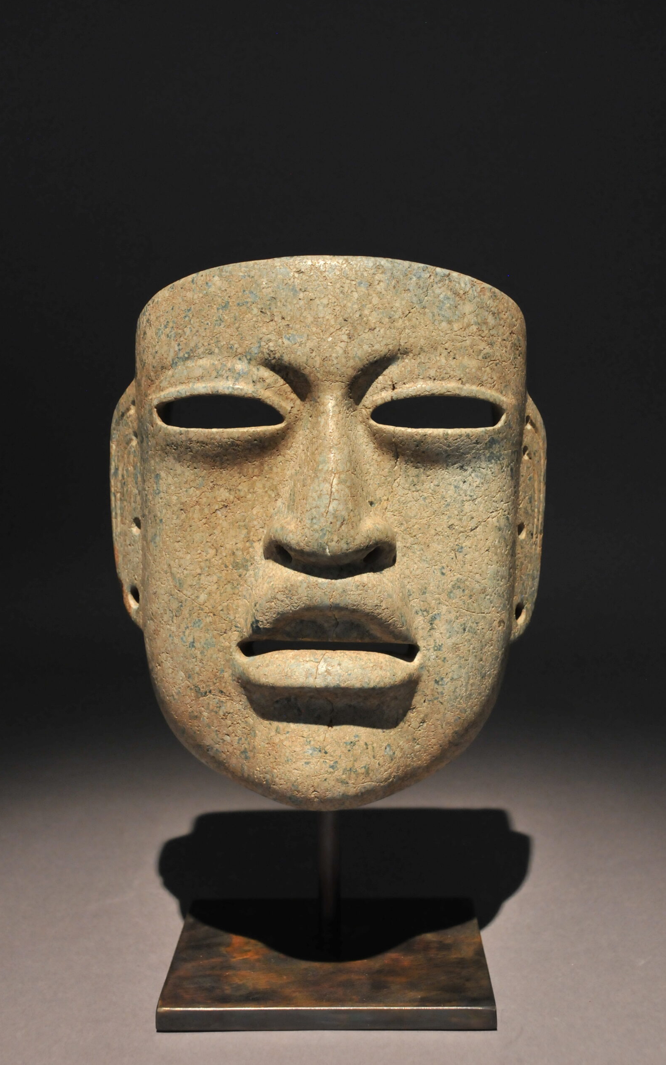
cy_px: 533
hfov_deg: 29.9
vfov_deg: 46.2
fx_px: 1249
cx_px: 334
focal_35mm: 43
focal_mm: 28
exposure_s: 1/25
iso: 800
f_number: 5.6
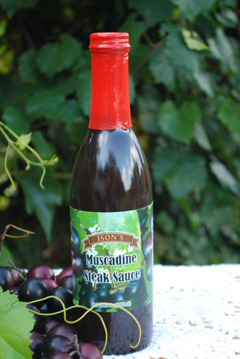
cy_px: 194
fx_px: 893
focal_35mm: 90
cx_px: 112
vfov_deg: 22.7
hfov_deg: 15.3
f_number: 5.6
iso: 200
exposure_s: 1/40
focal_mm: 55
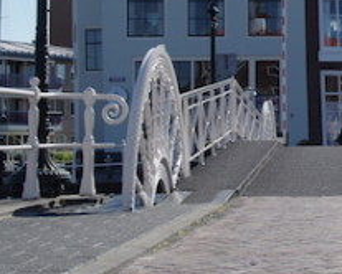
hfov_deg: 14.1
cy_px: 40
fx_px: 1347
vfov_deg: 11.6
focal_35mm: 133
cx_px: 377
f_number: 5.6
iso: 200
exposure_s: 1/640
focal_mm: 33
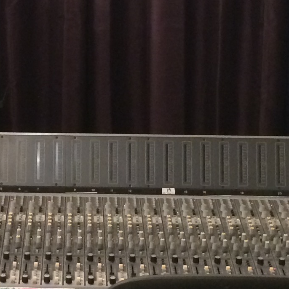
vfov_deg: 14.2
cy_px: 51
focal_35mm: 122
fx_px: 1152
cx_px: 21
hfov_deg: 14.1
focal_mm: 4.15
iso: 320
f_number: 2.2
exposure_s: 1/17
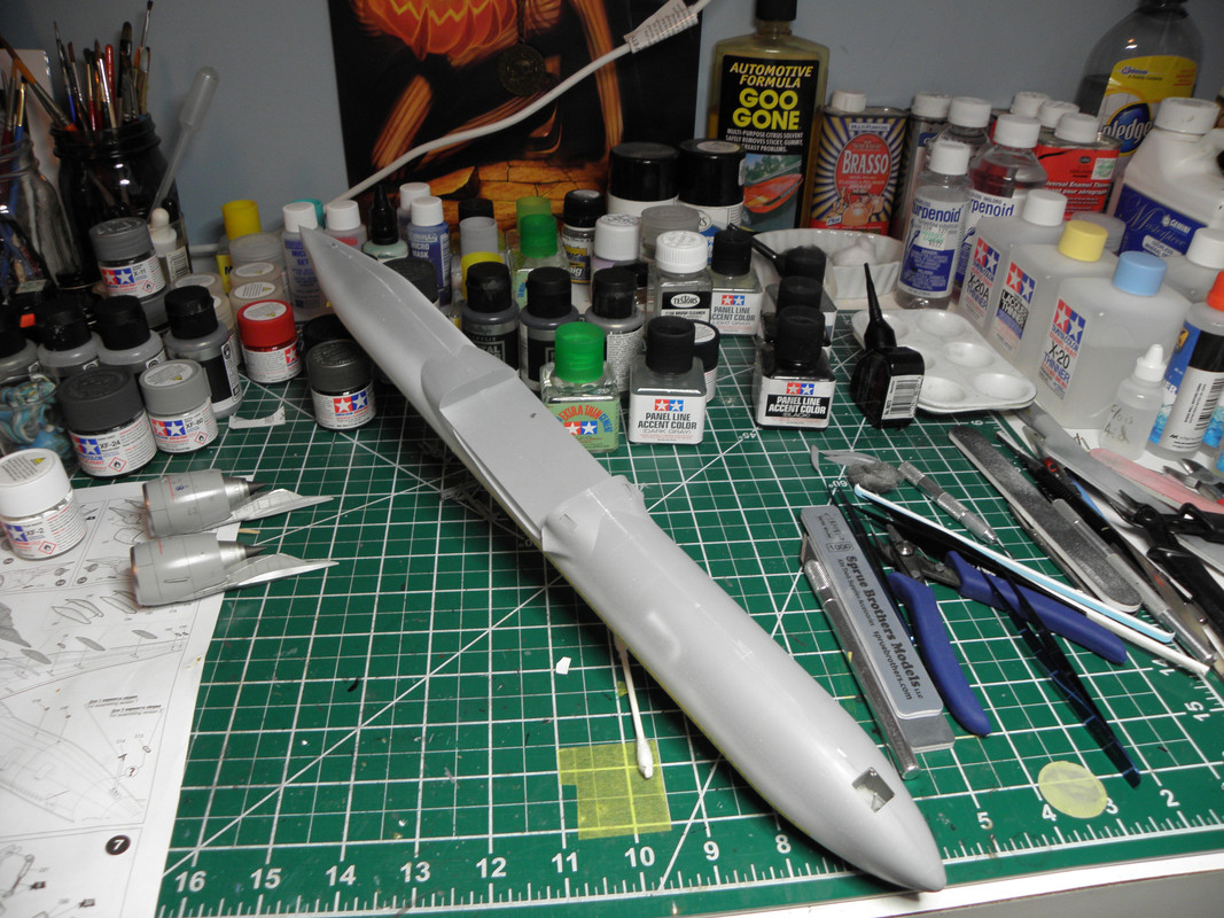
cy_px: 459
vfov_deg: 53.1
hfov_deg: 67.3
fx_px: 919
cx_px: 612
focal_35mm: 26
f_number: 2.8
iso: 125
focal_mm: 4.6
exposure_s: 1/20
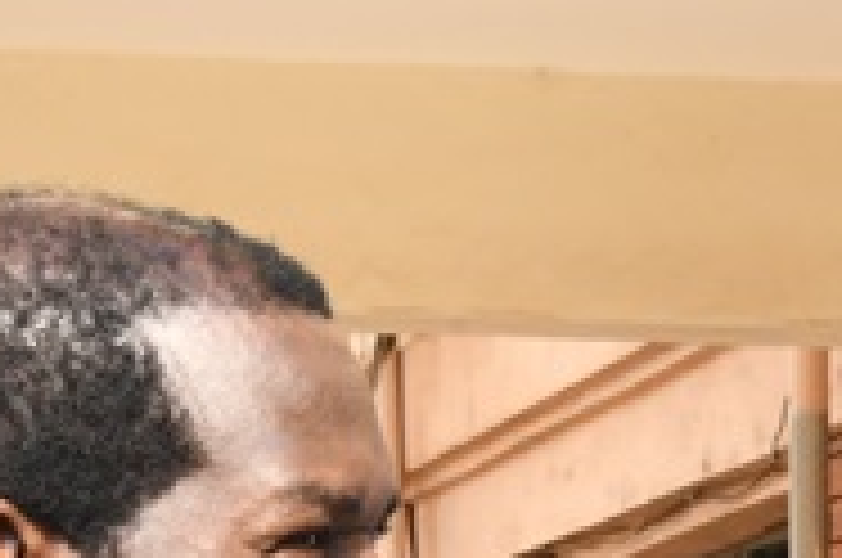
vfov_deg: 5.1
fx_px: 6211
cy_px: 981
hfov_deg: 7.7
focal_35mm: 266
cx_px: 856
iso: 1600
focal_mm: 46
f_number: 16
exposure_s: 1/250
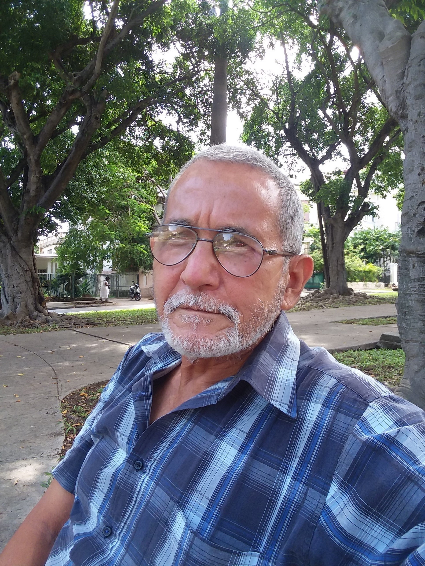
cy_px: 283
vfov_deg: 61.7
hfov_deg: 48.2
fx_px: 475
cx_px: 212
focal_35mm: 29
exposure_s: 1/120
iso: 50
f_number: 1.9
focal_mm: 2.47
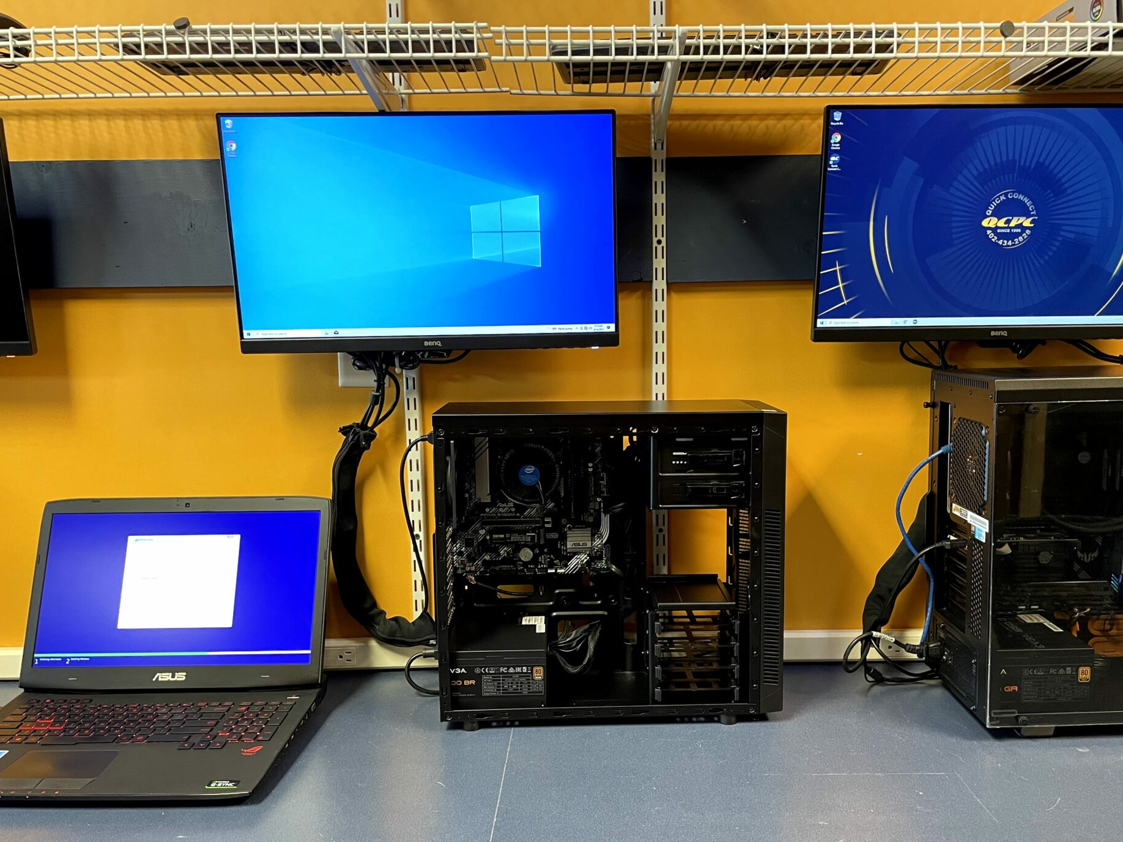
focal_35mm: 29
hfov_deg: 61.5
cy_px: 462
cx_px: 613
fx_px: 941
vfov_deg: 48.2
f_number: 1.6
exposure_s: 1/40
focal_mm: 4.2
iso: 320
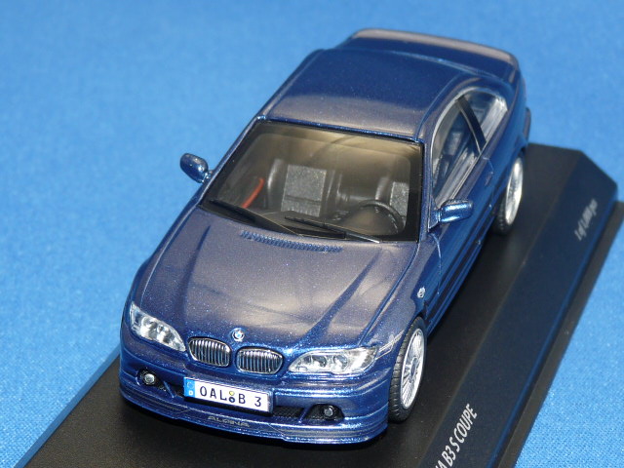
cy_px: 234
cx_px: 312
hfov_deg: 17.1
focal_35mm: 115
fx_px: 2073
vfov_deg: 12.9
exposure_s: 1/30
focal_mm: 11.5
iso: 100
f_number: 3.4
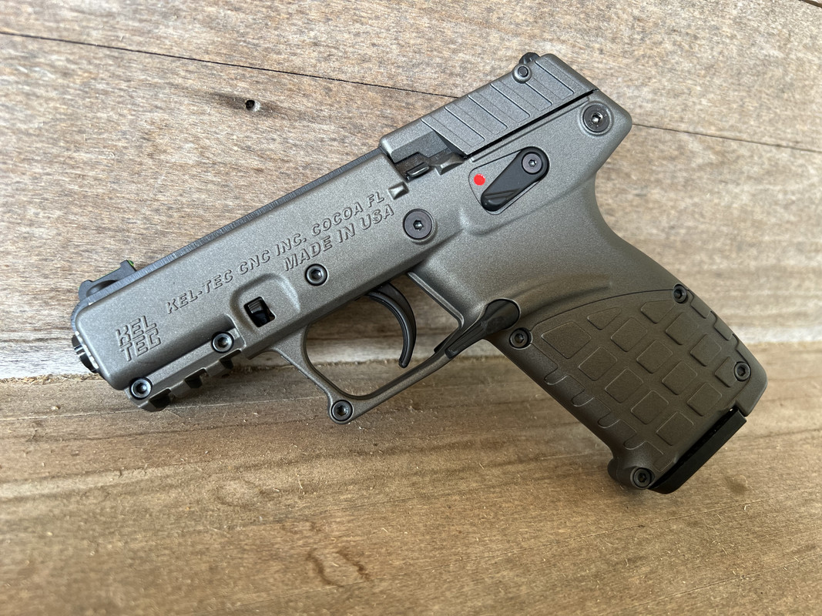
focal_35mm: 26
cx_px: 411
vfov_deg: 53.1
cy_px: 308
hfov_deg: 67.3
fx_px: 617
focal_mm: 5.7
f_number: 1.5
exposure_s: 1/121
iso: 100
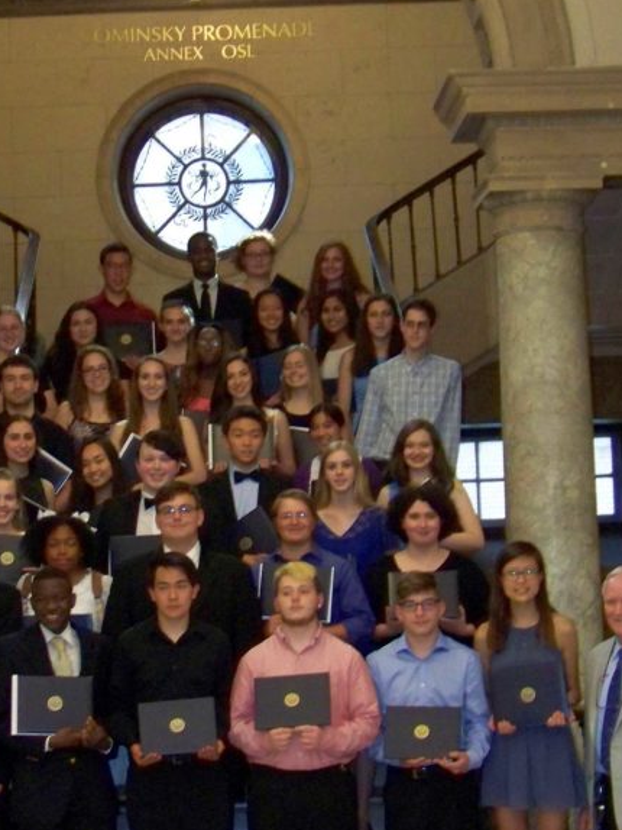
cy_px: 518
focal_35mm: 81
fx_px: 1940
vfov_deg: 24.1
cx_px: 218
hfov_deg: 18.2
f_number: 2.8
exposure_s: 1/30
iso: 400
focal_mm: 7.6
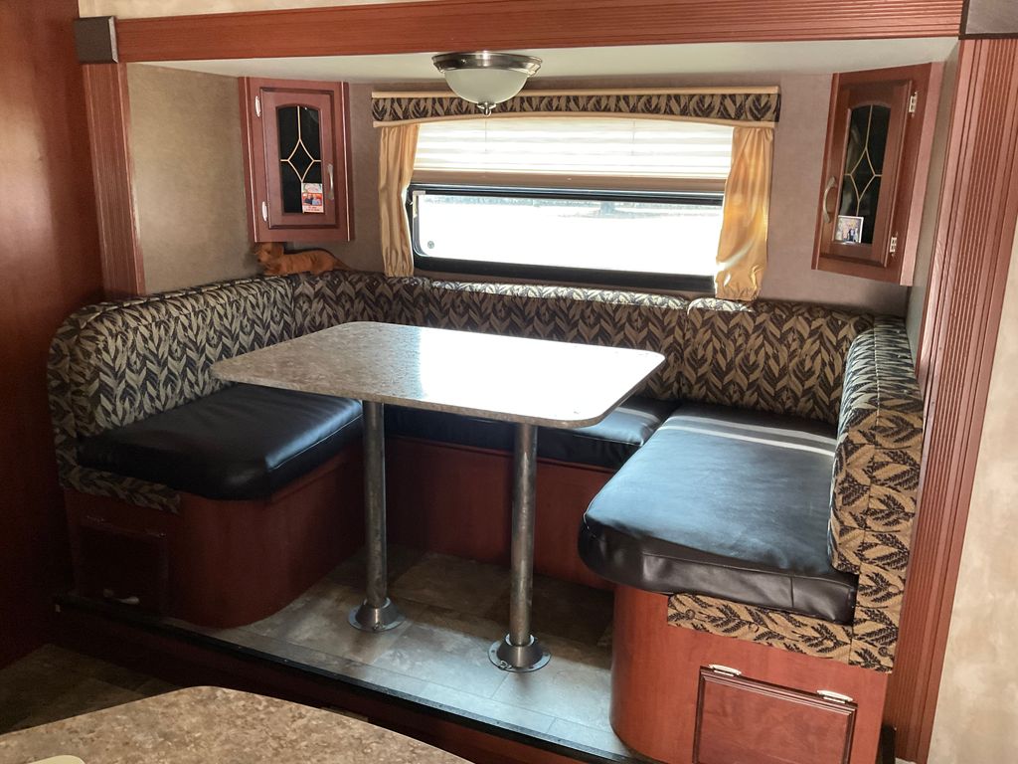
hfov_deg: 61.7
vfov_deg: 48.2
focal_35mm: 29
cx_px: 509
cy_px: 382
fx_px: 853
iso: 200
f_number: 1.8
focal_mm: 3
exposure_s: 1/40
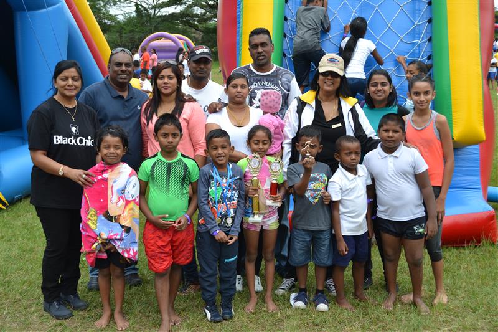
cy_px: 166
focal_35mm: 42
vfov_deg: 31.9
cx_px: 249
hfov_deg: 46.4
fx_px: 581
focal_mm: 28
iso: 100
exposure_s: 1/160
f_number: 6.3
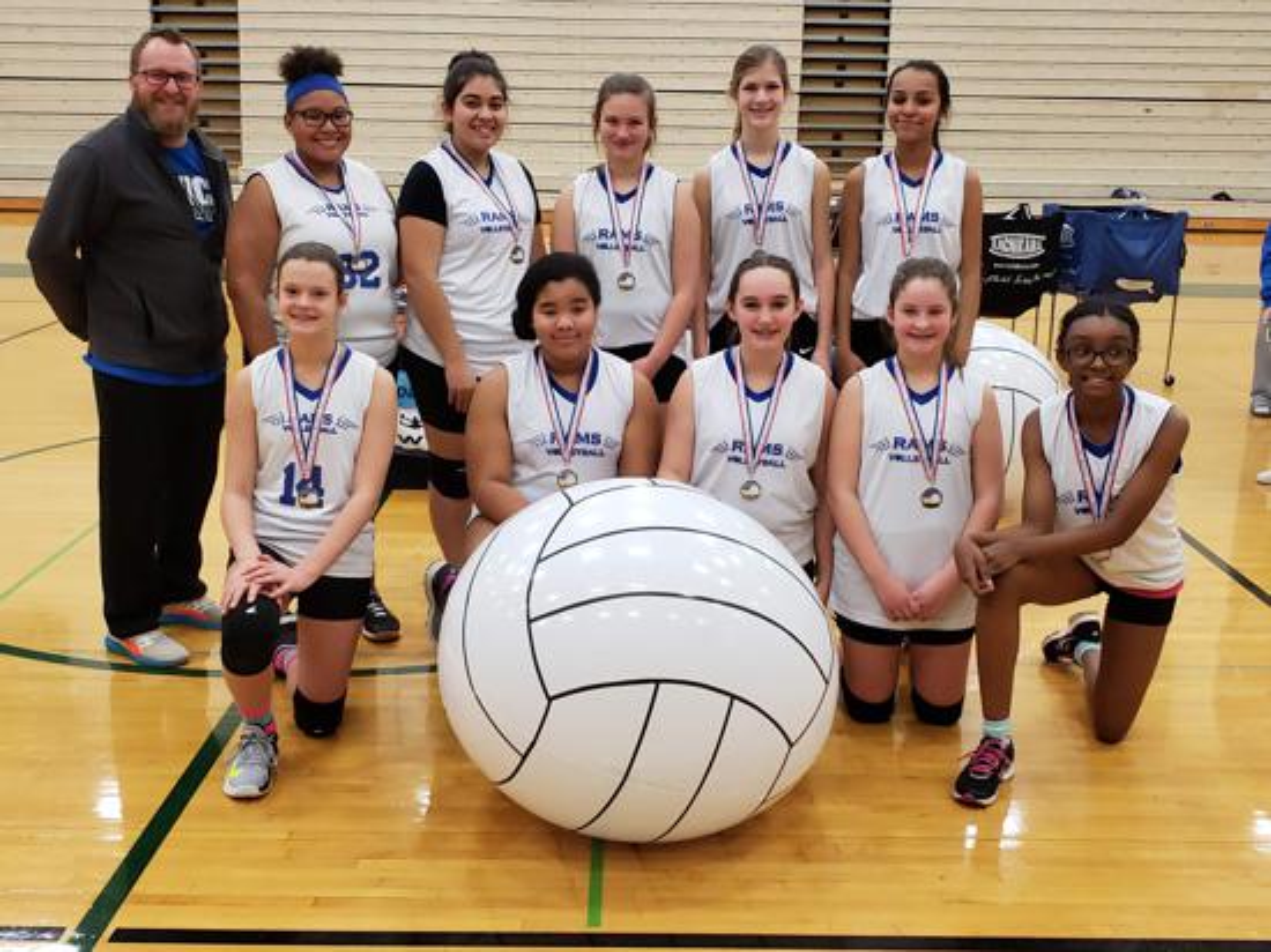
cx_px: 636
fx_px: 954
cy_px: 476
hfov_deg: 67.3
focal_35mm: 26
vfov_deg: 53.0
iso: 250
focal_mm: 4.3
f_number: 2.4
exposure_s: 1/60
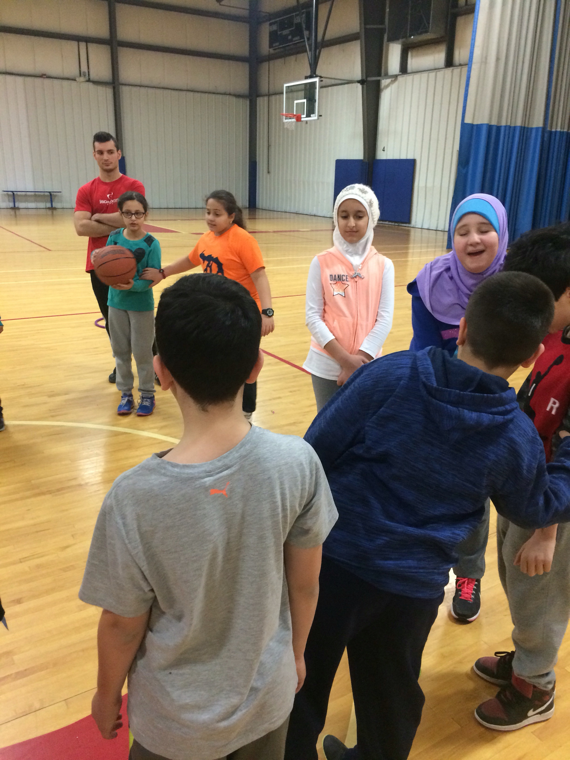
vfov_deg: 61.7
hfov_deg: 48.2
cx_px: 285
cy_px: 380
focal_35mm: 29
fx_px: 637
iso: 250
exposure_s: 1/30
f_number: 2.2
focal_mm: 4.15
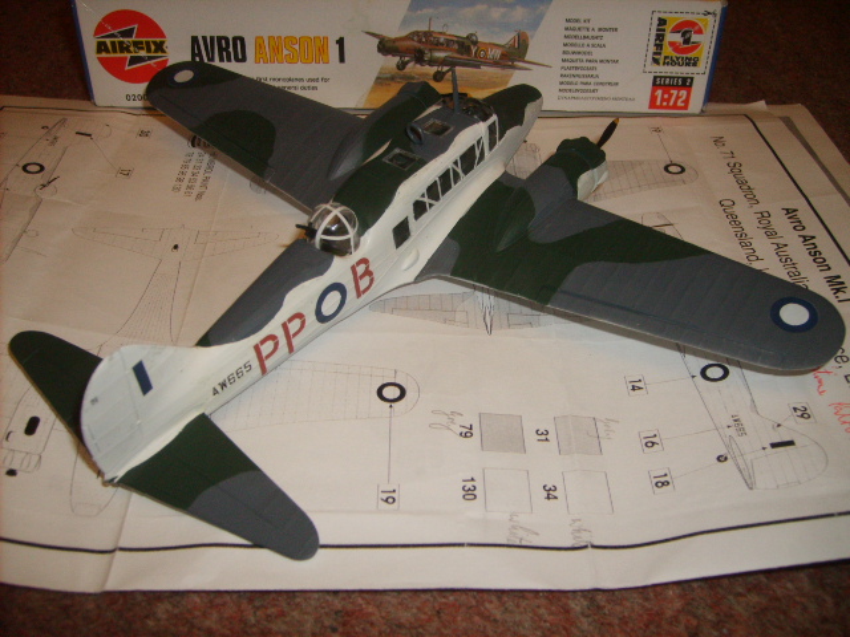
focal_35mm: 35
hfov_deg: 52.6
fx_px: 859
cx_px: 425
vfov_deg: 40.7
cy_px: 318
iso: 100
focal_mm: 5.8
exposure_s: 1/45
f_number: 2.8
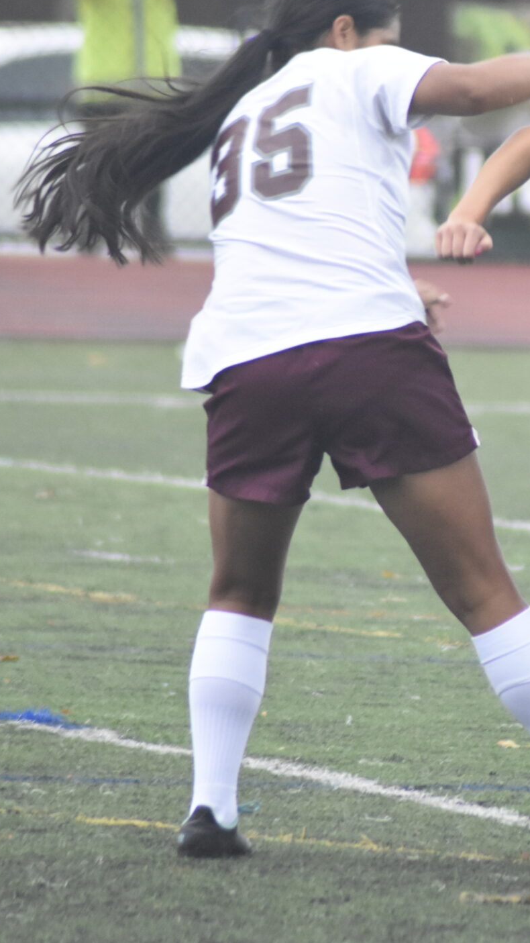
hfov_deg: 1.7
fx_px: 17894
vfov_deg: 3.0
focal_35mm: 716
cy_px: 402
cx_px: 505
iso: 2000
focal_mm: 250
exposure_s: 1/160
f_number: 5
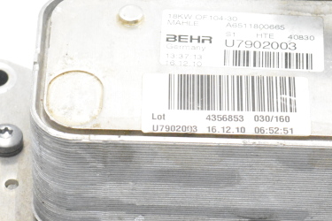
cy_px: 174
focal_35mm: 213
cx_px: 113
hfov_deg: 9.7
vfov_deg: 6.4
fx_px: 1964
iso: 6400
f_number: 10
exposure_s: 1/400
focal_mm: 52
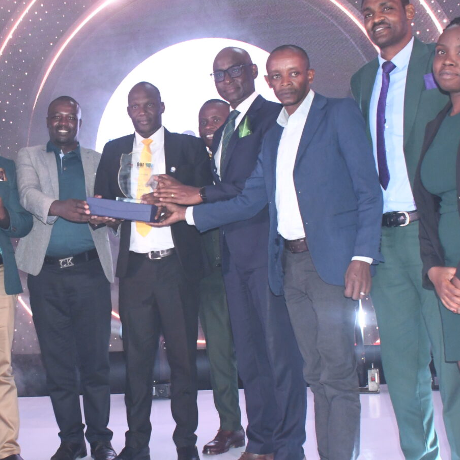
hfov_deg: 32.2
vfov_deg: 32.8
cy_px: 247
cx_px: 122
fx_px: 782
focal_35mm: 52
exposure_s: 1/200
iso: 2000
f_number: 5.6
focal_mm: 18
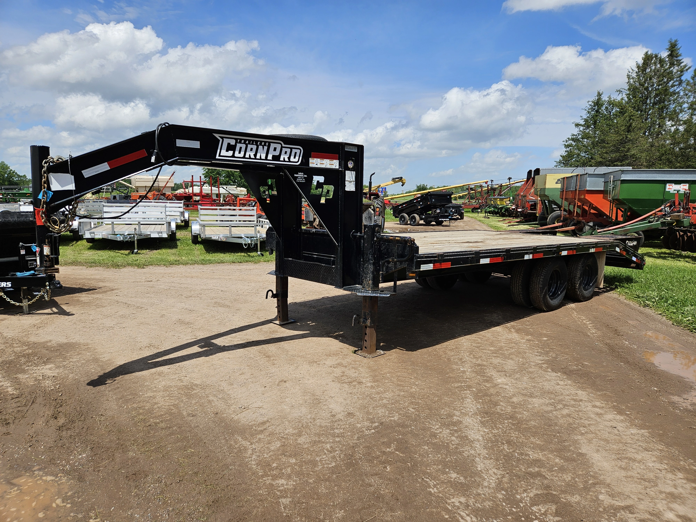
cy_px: 261
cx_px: 348
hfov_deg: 73.9
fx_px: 462
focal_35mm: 23
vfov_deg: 58.9
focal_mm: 5.4
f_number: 1.8
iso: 25
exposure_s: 1/2384
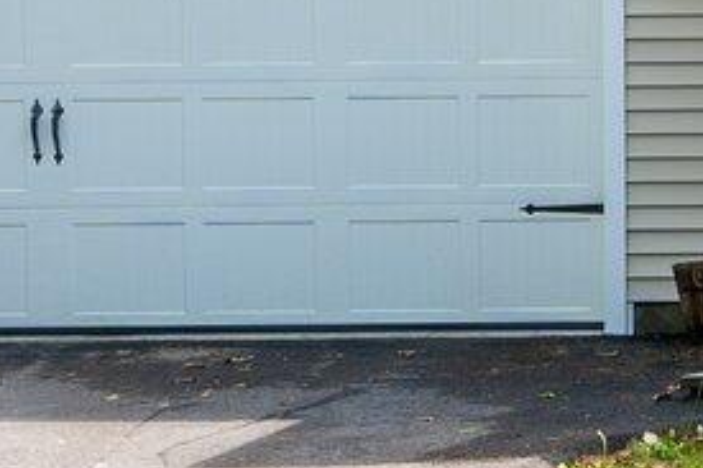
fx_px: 3493
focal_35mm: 179
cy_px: 214
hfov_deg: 10.5
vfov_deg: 7.7
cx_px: 1449
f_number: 9
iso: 50
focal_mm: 24
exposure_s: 1/40
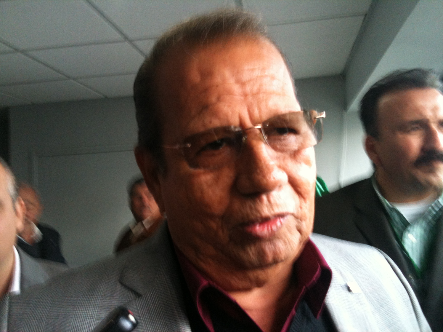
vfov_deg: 40.7
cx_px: 222
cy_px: 166
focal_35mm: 35
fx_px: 448
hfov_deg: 52.6
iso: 64
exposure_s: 1/20
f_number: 2.8
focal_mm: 3.85
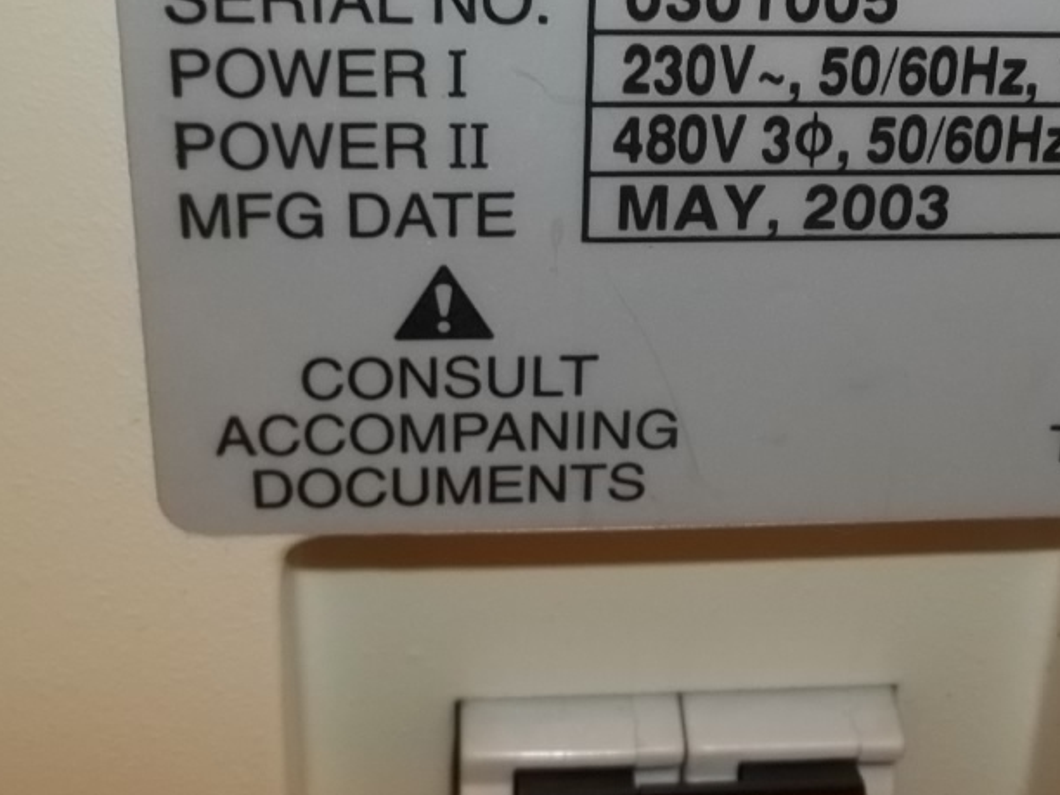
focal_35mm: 69
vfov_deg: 21.3
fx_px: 2113
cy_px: 308
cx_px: 724
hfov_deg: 28.0
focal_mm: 5.9
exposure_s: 1/30
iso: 64
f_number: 3.3
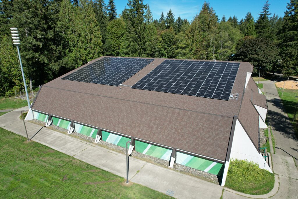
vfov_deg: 57.2
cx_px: 149
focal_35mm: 22
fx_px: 182
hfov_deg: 78.6
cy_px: 100
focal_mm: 8.38
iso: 100
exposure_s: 1/1500
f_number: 2.8
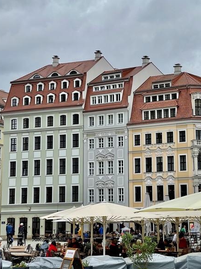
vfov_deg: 22.2
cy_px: 95
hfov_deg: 16.7
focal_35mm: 88
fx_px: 682
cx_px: 125
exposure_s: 1/1488
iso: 20
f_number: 2.2
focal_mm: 7.5
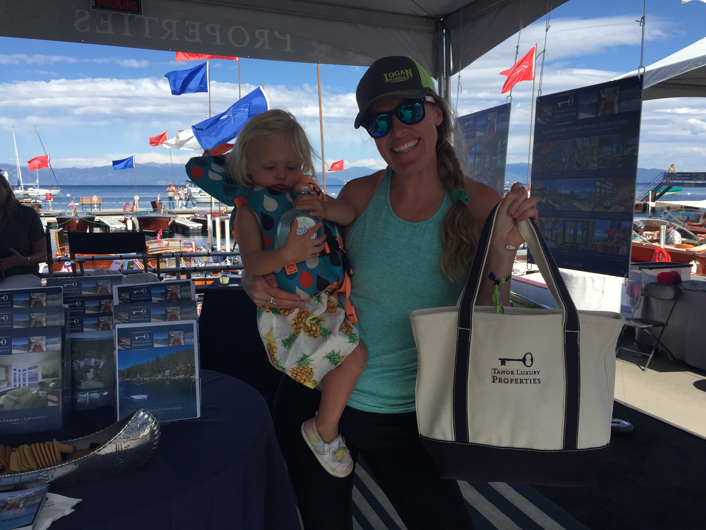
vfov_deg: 48.2
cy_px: 265
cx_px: 353
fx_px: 591
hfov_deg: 61.7
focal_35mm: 29
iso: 32
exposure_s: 1/1464
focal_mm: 4.15
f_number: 2.2
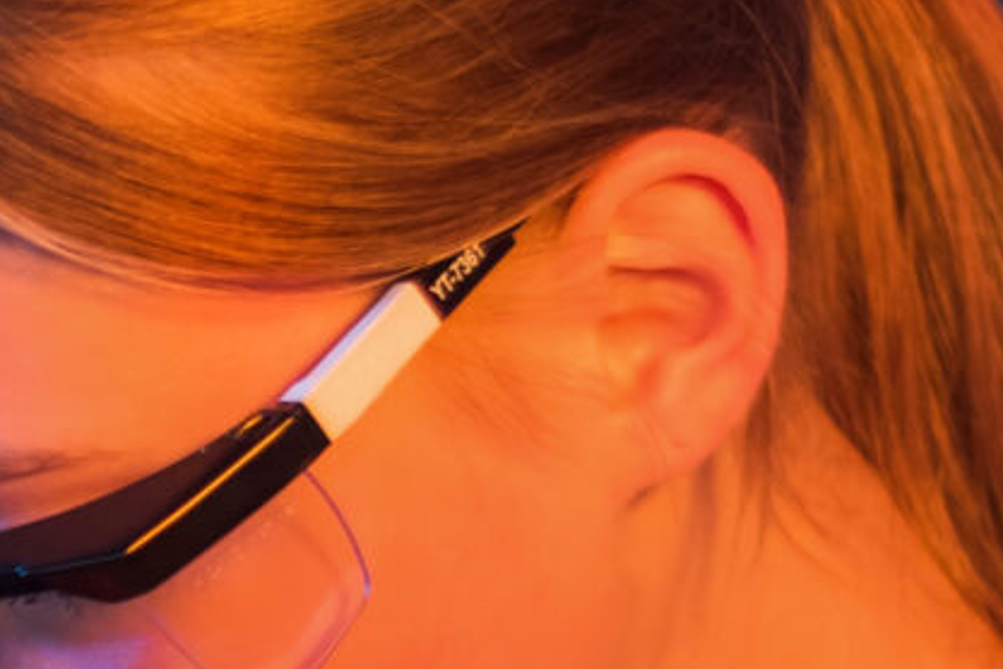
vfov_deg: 4.4
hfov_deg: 6.6
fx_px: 8553
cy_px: 1272
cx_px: -796
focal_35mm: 307
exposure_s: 1/250
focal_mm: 50
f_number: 2
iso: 400
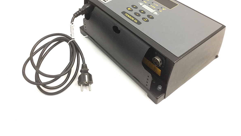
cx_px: 120
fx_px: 217
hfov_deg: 58.0
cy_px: 49
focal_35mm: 34
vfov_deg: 34.4
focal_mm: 3.3
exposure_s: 1/33
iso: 125
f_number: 2.4
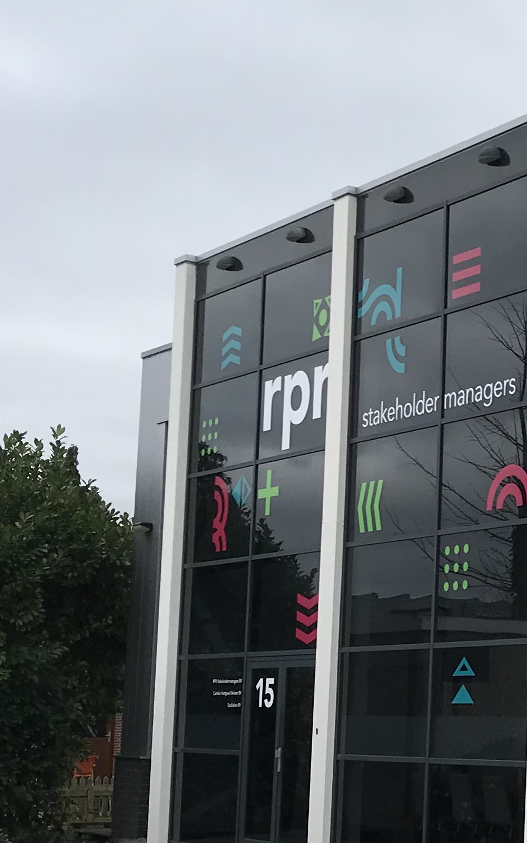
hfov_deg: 15.0
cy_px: 532
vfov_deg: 26.1
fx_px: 1815
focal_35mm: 79
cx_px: 845
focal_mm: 3.99
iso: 20
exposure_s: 1/760
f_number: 1.8
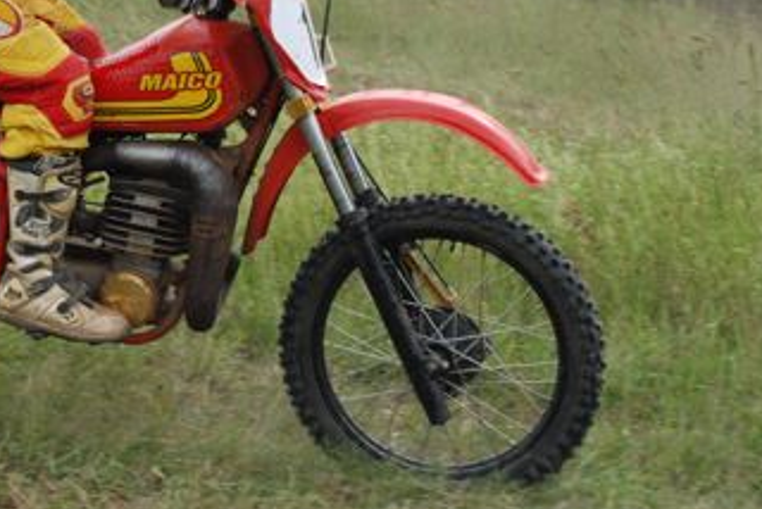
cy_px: 67
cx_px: 123
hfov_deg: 14.1
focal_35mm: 144
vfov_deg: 9.5
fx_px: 3051
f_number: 7.1
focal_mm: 48
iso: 1600
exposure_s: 1/1600
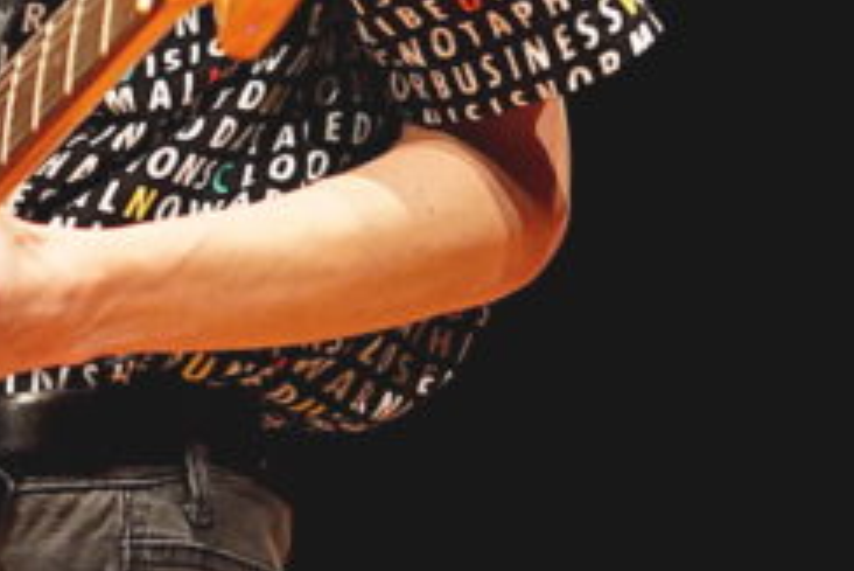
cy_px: -179
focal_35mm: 315
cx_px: -658
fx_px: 7477
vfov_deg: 4.4
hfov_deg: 6.4
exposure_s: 1/160
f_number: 2.8
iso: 1600
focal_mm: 50
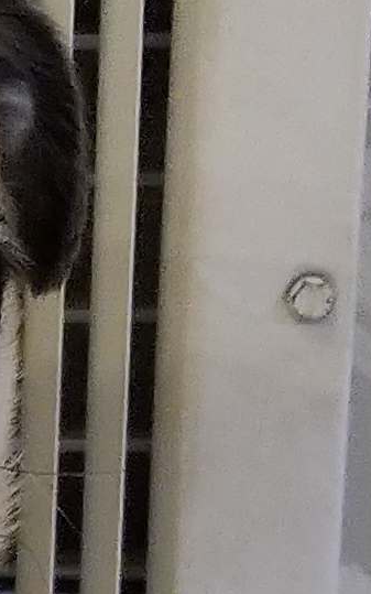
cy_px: 1091
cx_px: -490
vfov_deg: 9.6
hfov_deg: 6.1
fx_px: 3332
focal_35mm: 206
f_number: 1.7
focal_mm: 4.25
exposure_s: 1/10
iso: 250
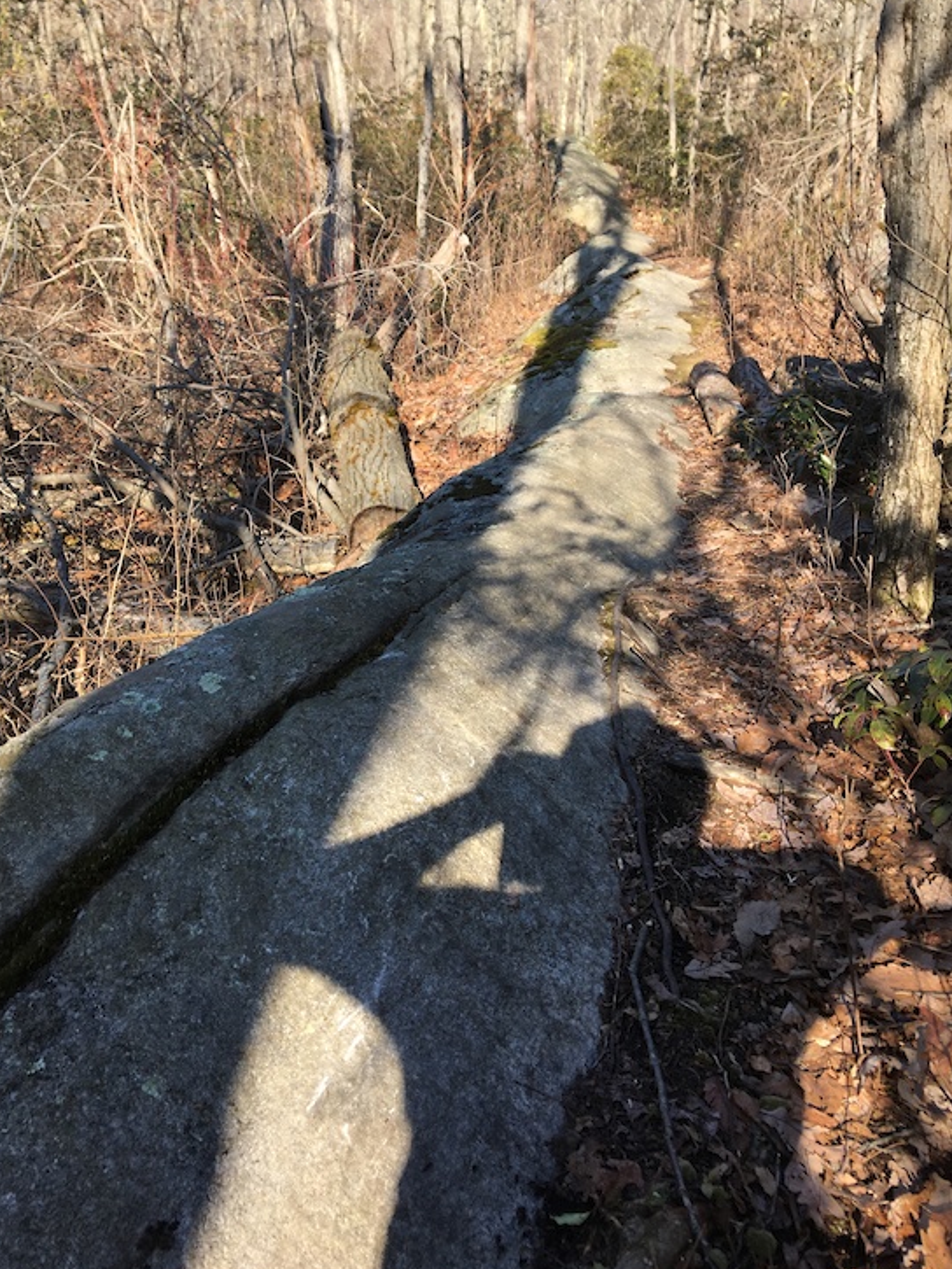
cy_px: 592
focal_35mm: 32
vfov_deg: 56.8
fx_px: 1173
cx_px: 429
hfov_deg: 44.1
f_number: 2.2
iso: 25
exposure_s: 1/411
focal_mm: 4.15
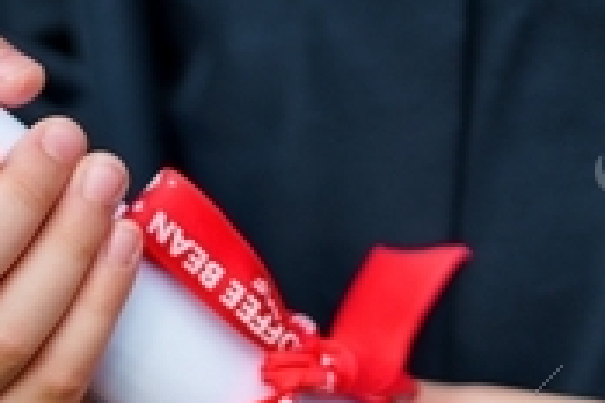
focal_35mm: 119
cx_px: 219
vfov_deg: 11.5
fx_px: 2000
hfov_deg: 17.2
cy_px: 332
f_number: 1.8
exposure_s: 1/4000
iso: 100
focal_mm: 35
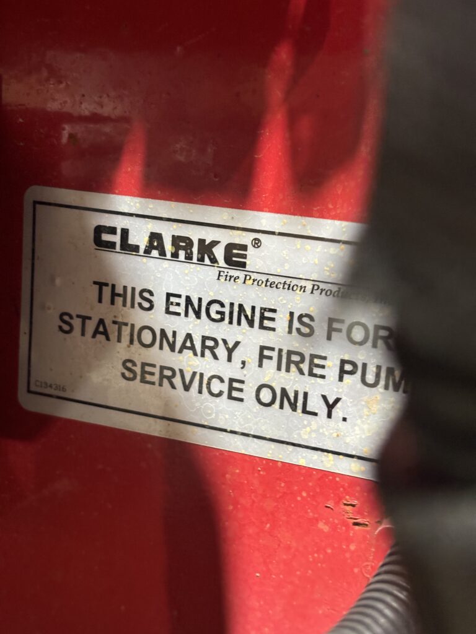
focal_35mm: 52
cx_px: 238
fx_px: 953
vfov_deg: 36.8
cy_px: 317
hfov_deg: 28.0
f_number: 1.6
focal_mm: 5.96
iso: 320
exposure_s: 1/30
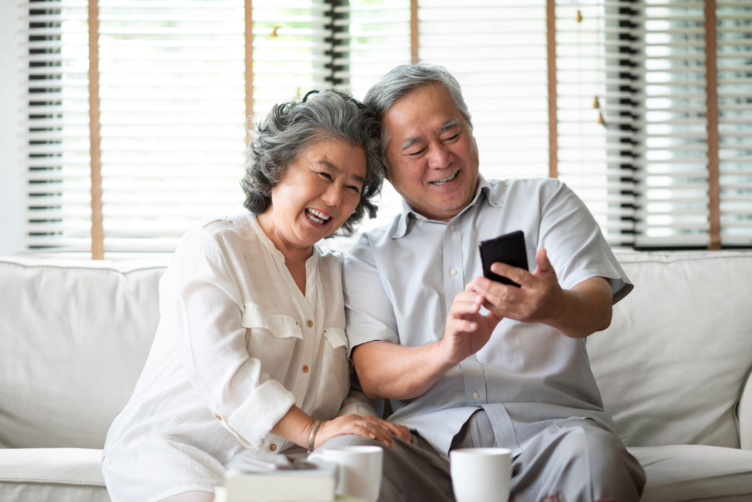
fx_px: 1776
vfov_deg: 16.1
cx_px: 376
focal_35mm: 85
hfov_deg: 23.9
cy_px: 251
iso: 400
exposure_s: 1/400
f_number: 1.8
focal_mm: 85
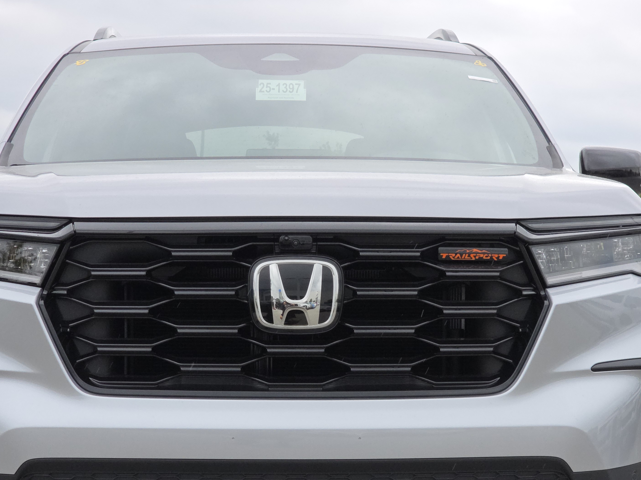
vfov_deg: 15.1
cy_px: 328
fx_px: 1815
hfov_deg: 20.0
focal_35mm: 98
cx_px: 299
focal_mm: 7.9
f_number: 2.4
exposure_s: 1/403
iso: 50
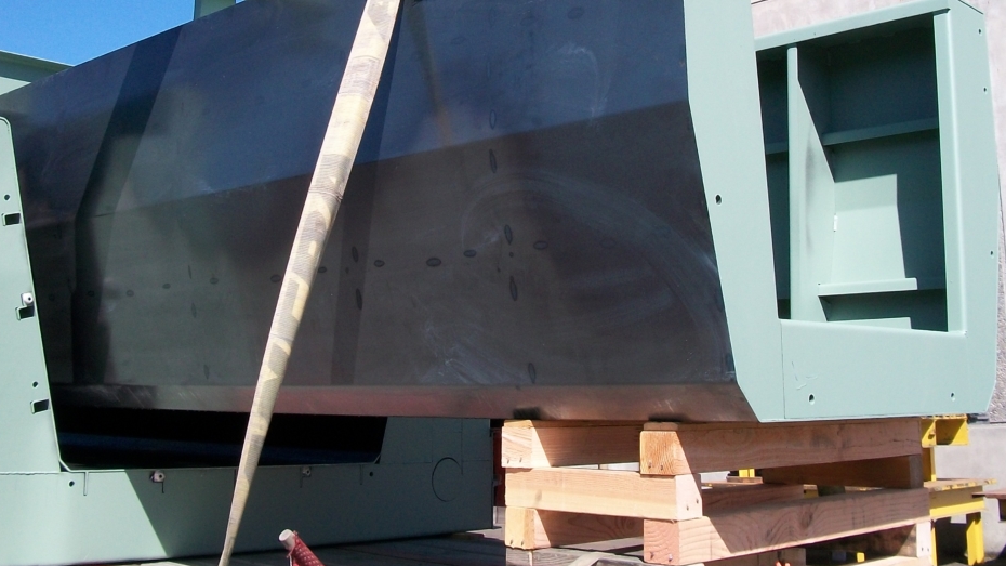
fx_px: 1200
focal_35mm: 45
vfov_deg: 26.1
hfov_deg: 45.4
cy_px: 119
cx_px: 451
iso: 80
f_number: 5.5
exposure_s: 1/250
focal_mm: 5.7
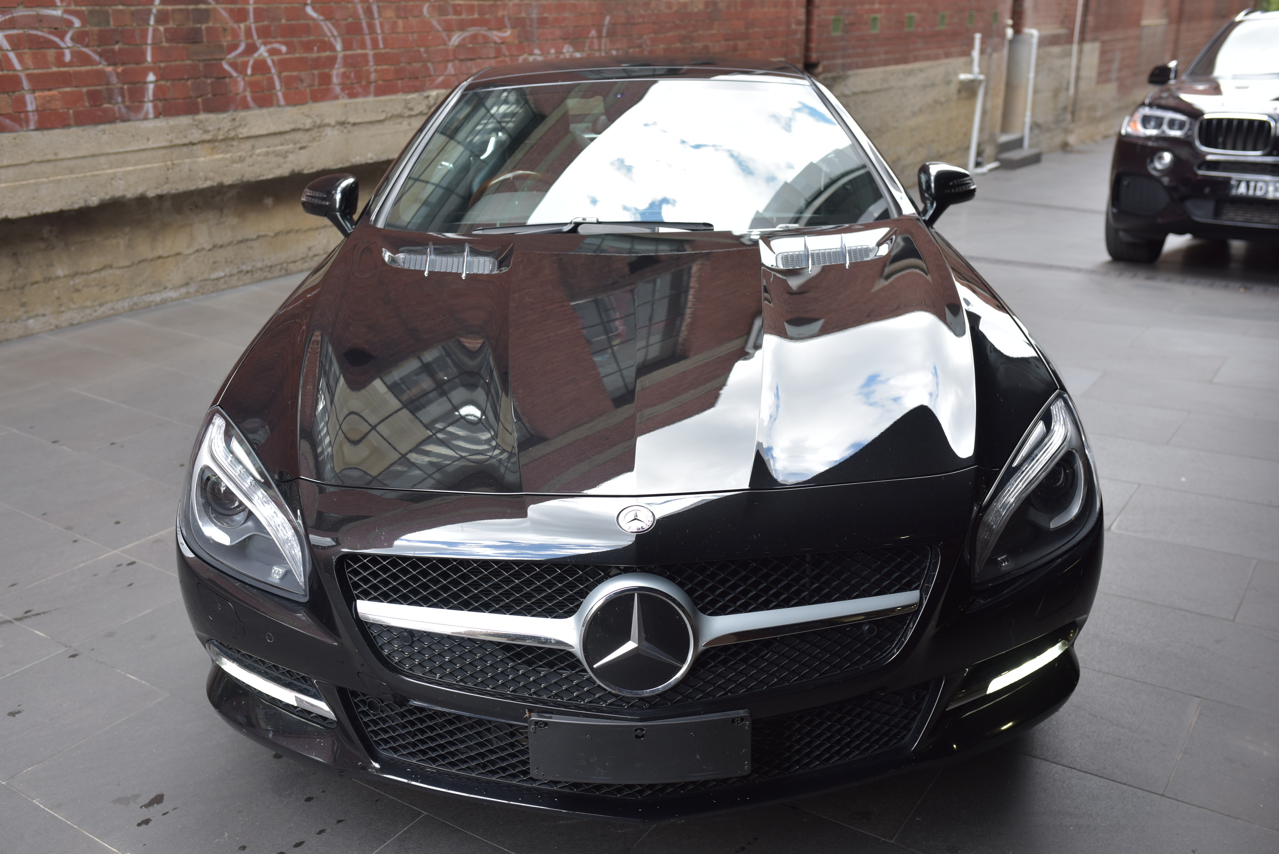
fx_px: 1244
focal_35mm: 35
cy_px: 427
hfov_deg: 54.4
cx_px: 640
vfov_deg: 37.9
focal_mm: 35
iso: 100
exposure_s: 1/60
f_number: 4
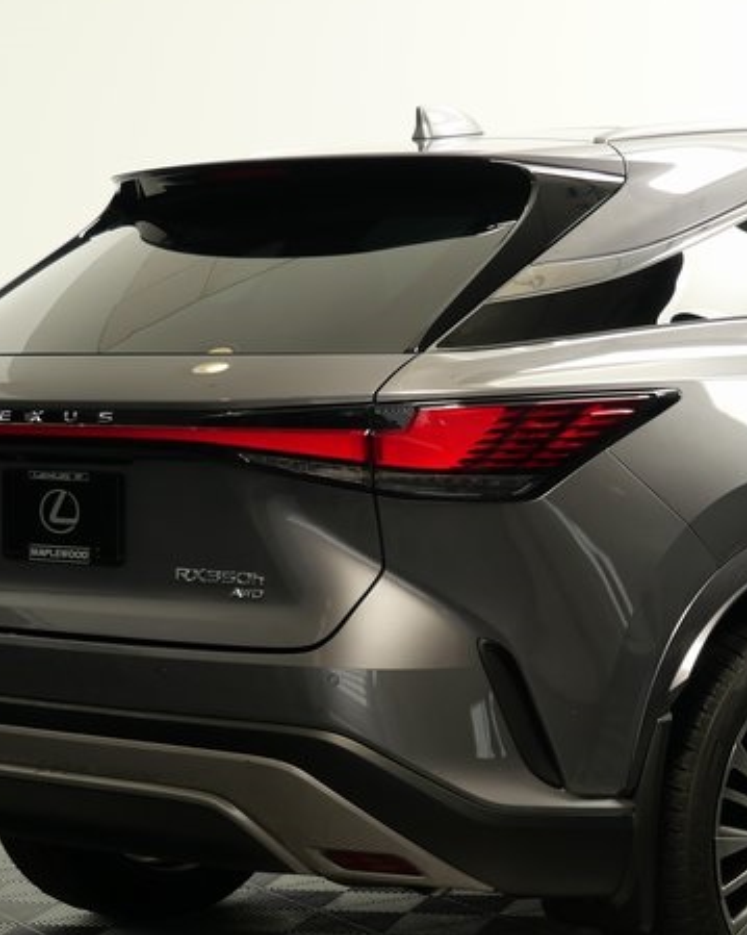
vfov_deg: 21.5
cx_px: 699
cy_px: 537
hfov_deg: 17.0
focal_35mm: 89
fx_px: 2460
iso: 200
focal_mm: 20
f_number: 4.5
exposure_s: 1/200
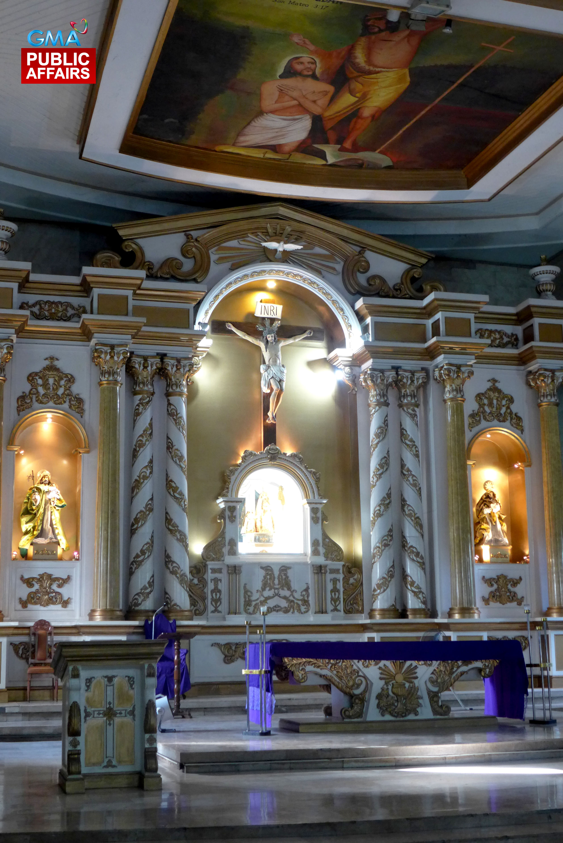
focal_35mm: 47
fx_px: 1102
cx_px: 282
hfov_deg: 28.7
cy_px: 422
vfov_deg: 41.9
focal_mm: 9.2
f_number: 3.2
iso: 400
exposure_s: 1/15
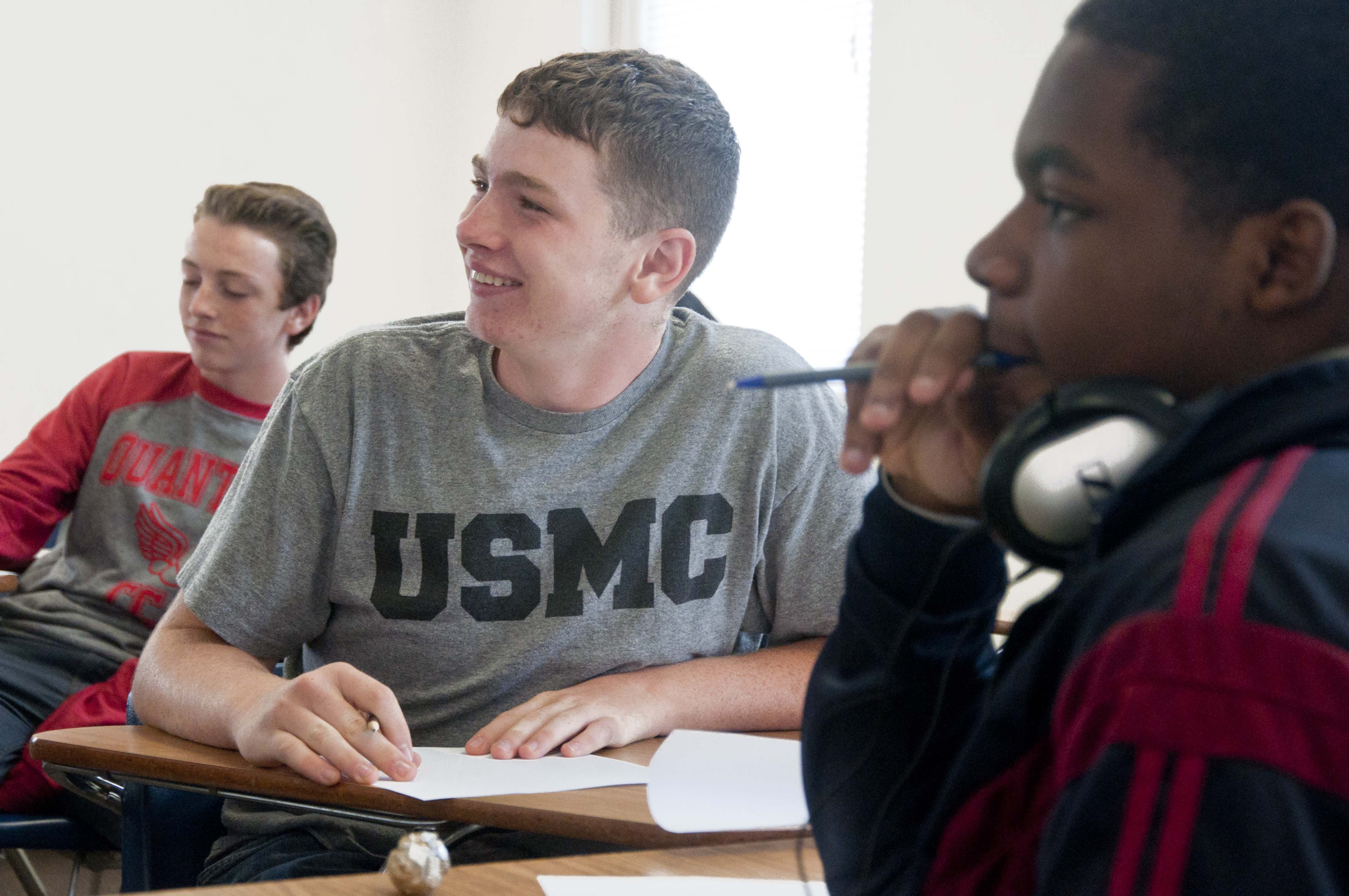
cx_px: 674
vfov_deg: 15.7
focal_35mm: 87
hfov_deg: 23.4
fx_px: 3256
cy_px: 448
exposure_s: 1/125
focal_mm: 58
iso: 2000
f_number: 5
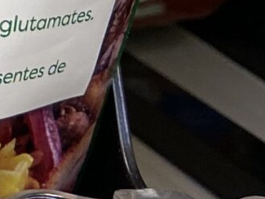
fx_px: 1570
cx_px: -733
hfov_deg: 7.4
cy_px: -238
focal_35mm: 205
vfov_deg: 6.9
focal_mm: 4.25
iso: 80
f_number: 1.8
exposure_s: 1/60
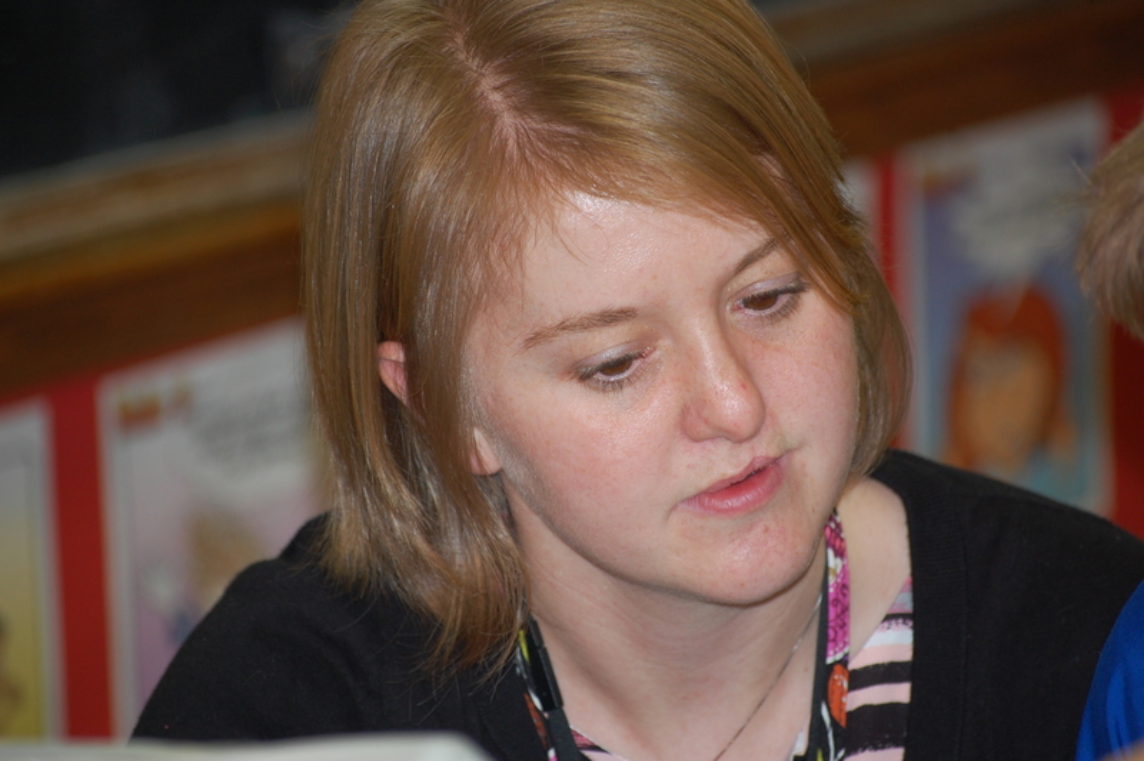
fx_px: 7620
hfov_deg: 8.6
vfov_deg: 5.7
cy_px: 380
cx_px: 572
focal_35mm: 240
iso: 400
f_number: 5.3
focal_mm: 160
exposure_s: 1/60
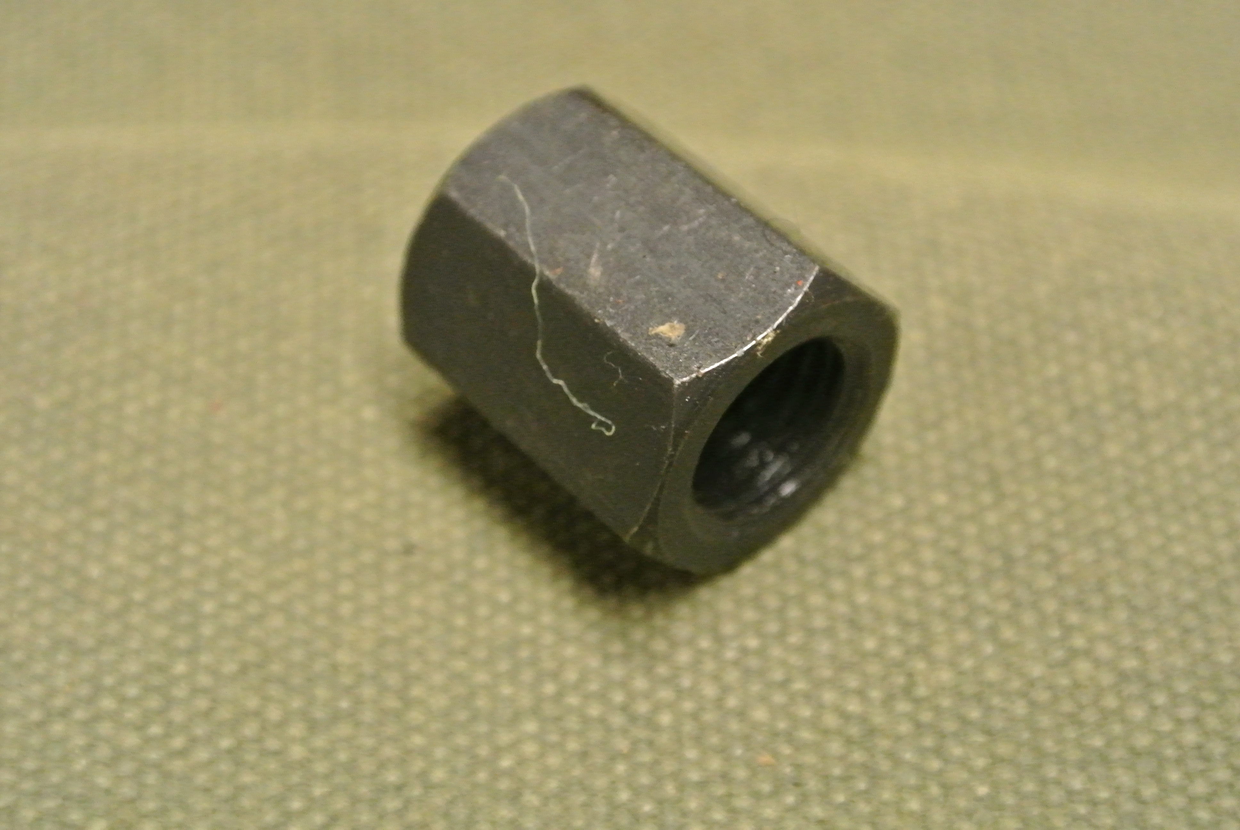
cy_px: 415
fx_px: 2793
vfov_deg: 16.9
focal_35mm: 81
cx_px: 620
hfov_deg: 25.0
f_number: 5.6
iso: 3200
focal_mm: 30
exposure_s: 1/40
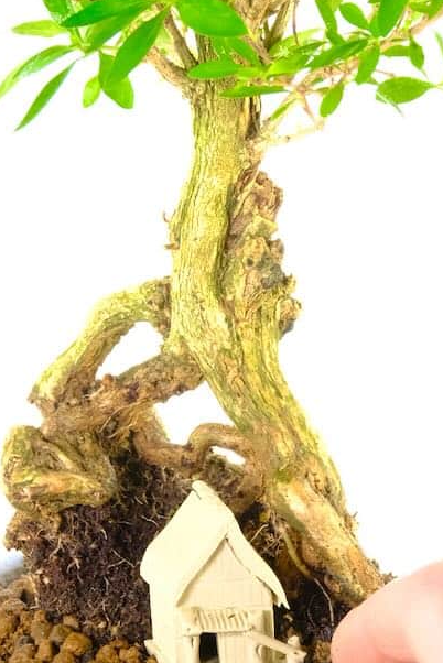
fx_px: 7522
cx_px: 247
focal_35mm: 408
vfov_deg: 5.0
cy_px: 240
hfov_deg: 3.4
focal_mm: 128
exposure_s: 1/15
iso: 2000
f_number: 11
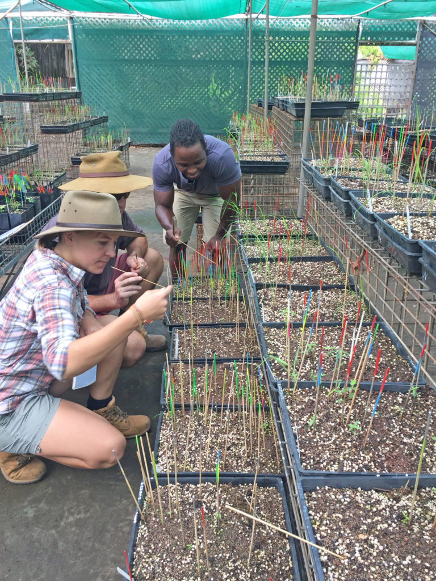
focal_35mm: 29
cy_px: 290
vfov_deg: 61.7
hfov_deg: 48.2
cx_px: 218
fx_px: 487
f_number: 2.2
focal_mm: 4.15
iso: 50
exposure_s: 1/100
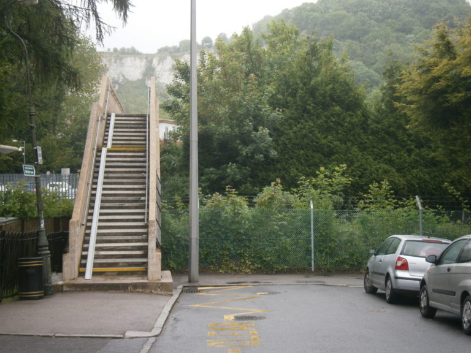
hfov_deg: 32.2
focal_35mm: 60
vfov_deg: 24.4
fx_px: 816
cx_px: 236
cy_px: 176
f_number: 3.9
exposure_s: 1/80
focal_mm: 10.7
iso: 80
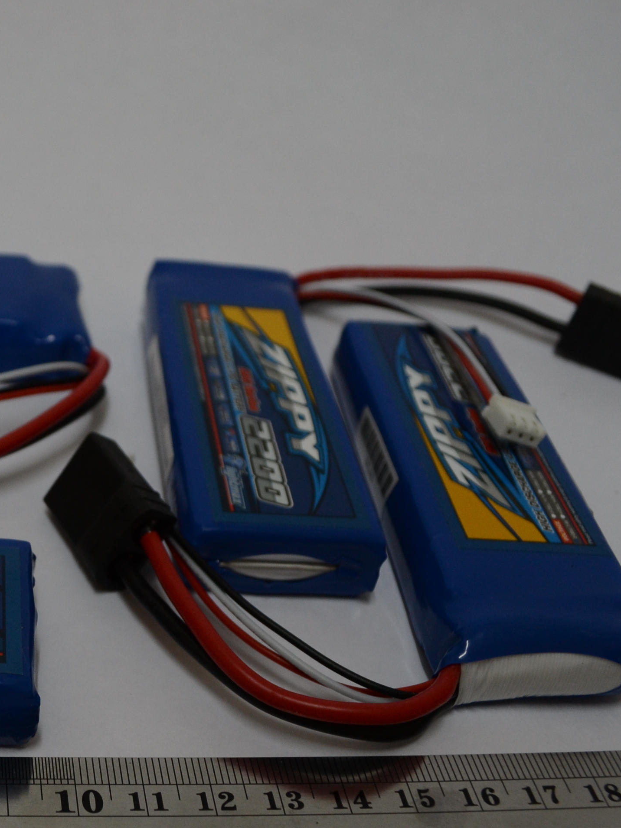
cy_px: 492
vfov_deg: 40.3
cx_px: -23
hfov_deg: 28.6
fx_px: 1124
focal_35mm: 47
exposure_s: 1/30
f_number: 5
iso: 400
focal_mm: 18
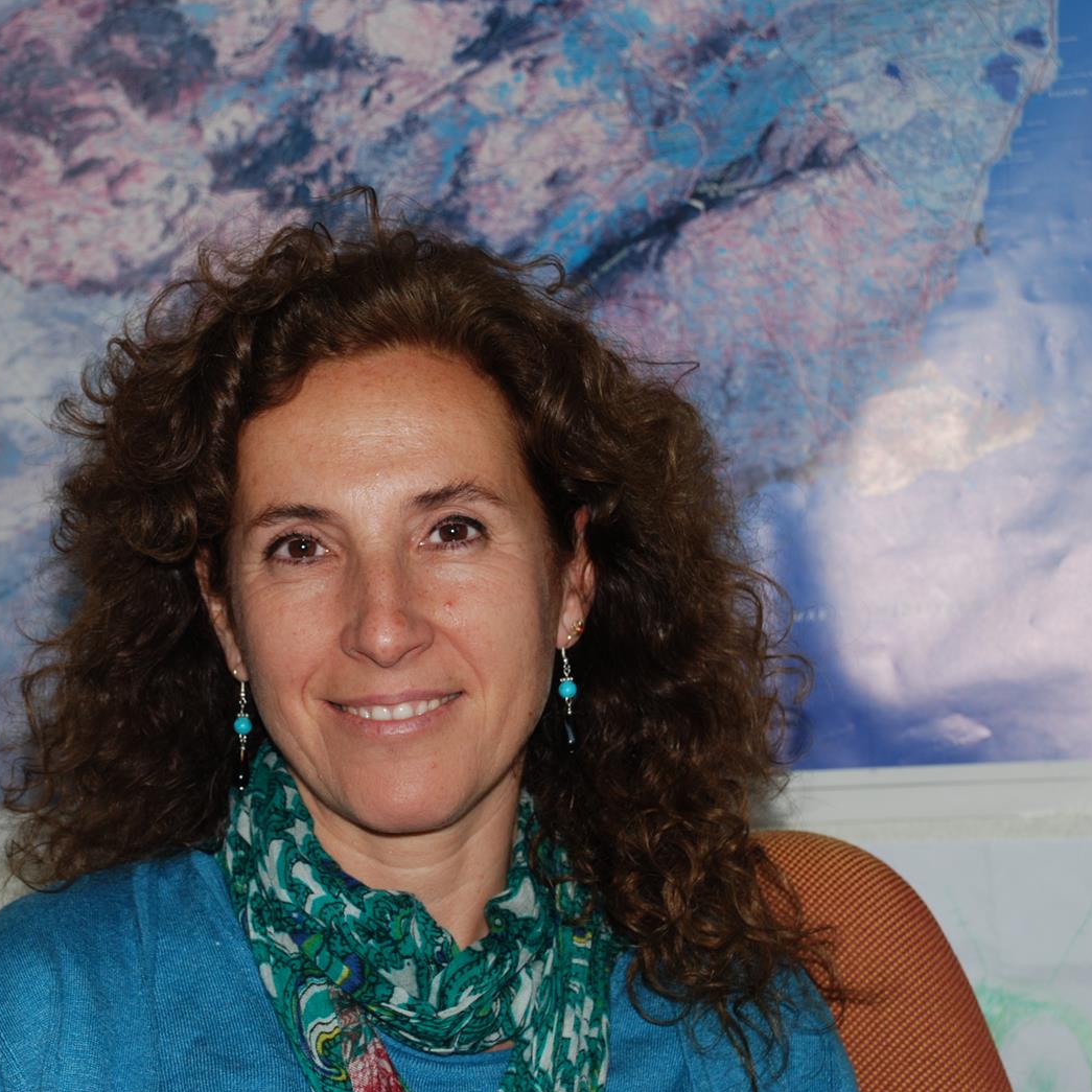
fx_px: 3284
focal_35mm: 92
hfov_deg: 18.8
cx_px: 376
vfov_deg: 18.9
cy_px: 548
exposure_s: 1/60
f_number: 8
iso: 100
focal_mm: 48
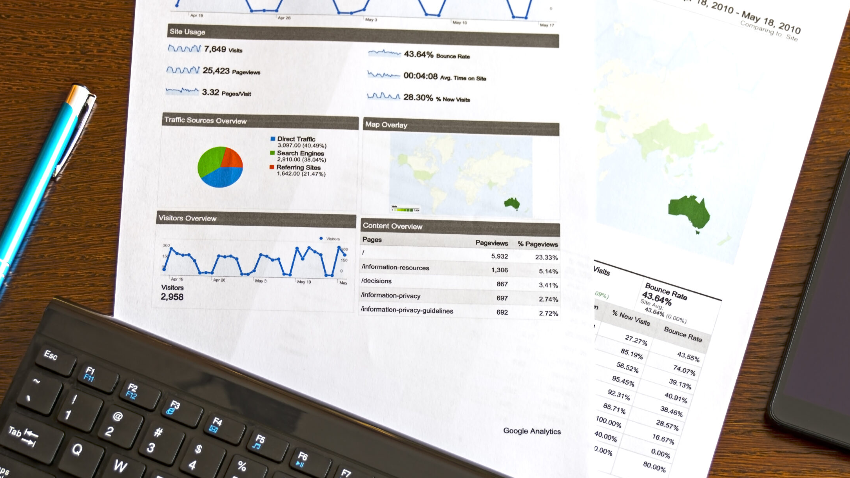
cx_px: 412
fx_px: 2592
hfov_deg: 18.6
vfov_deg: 10.5
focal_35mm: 115
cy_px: 262
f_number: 5.6
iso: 100
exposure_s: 1/30
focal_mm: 62
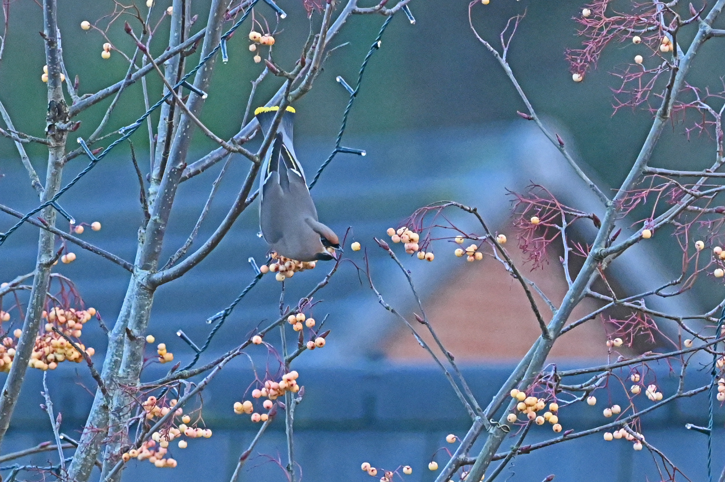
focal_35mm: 320
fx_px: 6440
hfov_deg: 6.4
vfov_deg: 4.3
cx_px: 362
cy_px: 241
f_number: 7.1
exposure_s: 1/1000
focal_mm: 320
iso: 14400
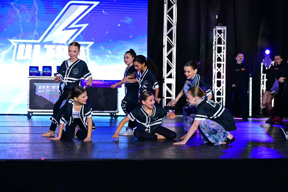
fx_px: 560
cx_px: 144
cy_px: 96
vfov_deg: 19.5
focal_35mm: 70
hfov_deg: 28.8
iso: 6400
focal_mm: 70
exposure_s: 1/800
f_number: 4
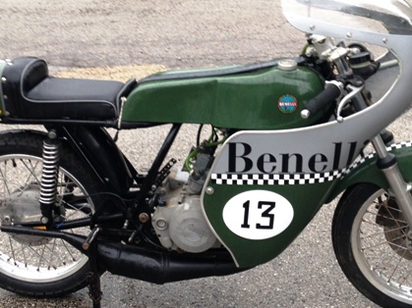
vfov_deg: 23.3
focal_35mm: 63
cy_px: 129
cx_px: 235
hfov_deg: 30.7
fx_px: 750
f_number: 2.4
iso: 64
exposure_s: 1/60
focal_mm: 4.12
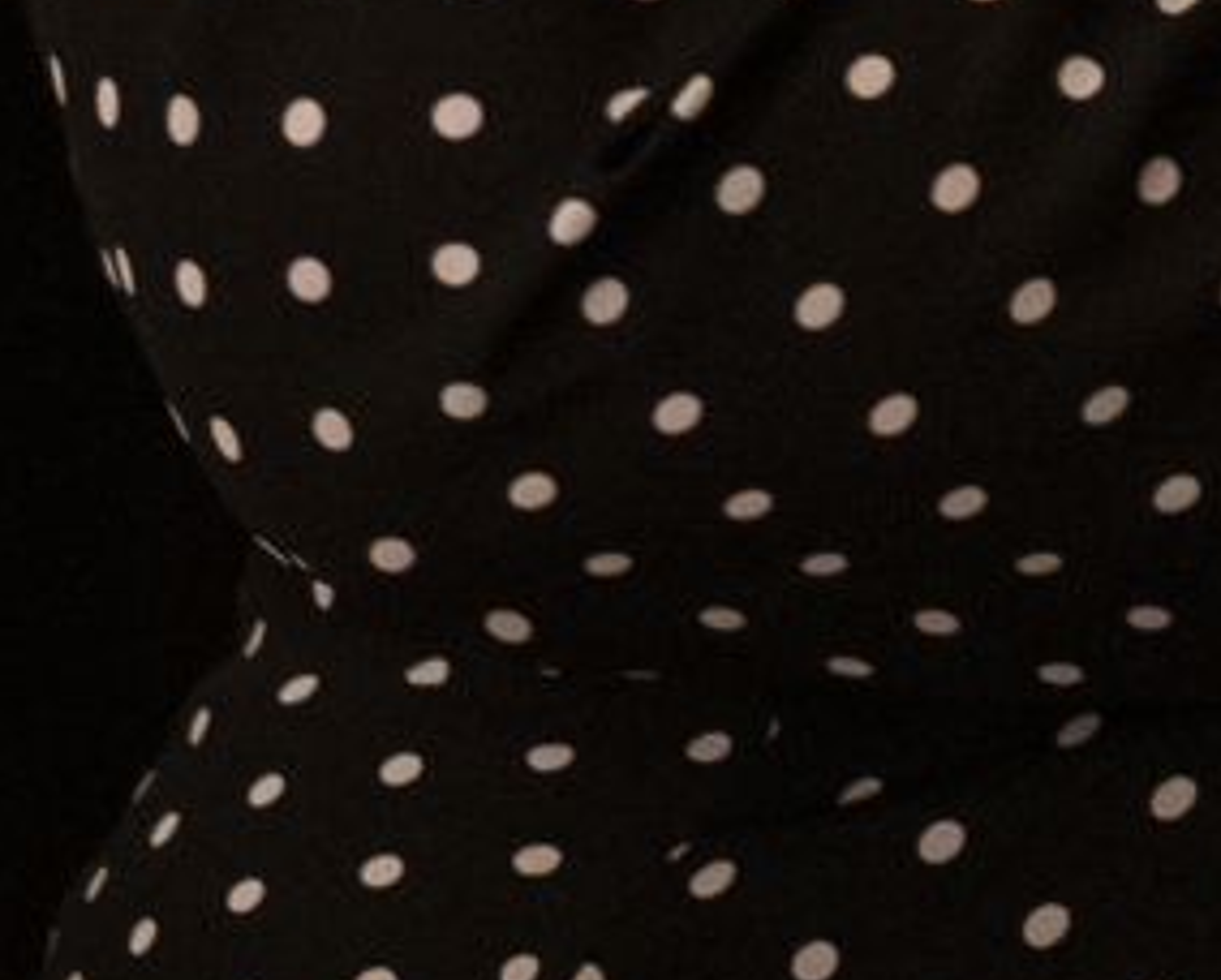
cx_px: 2709
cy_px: -1044
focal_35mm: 473
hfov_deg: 4.0
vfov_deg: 3.3
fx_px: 17116
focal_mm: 70
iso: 2500
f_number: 2.8
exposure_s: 1/80
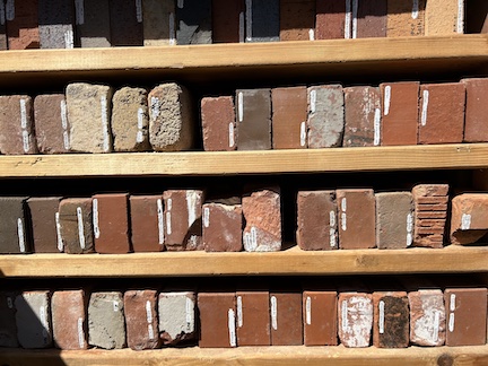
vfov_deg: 53.1
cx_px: 244
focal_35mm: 26
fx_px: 367
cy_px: 183
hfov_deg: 67.3
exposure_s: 1/3968
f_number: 1.5
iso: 50
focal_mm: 5.7
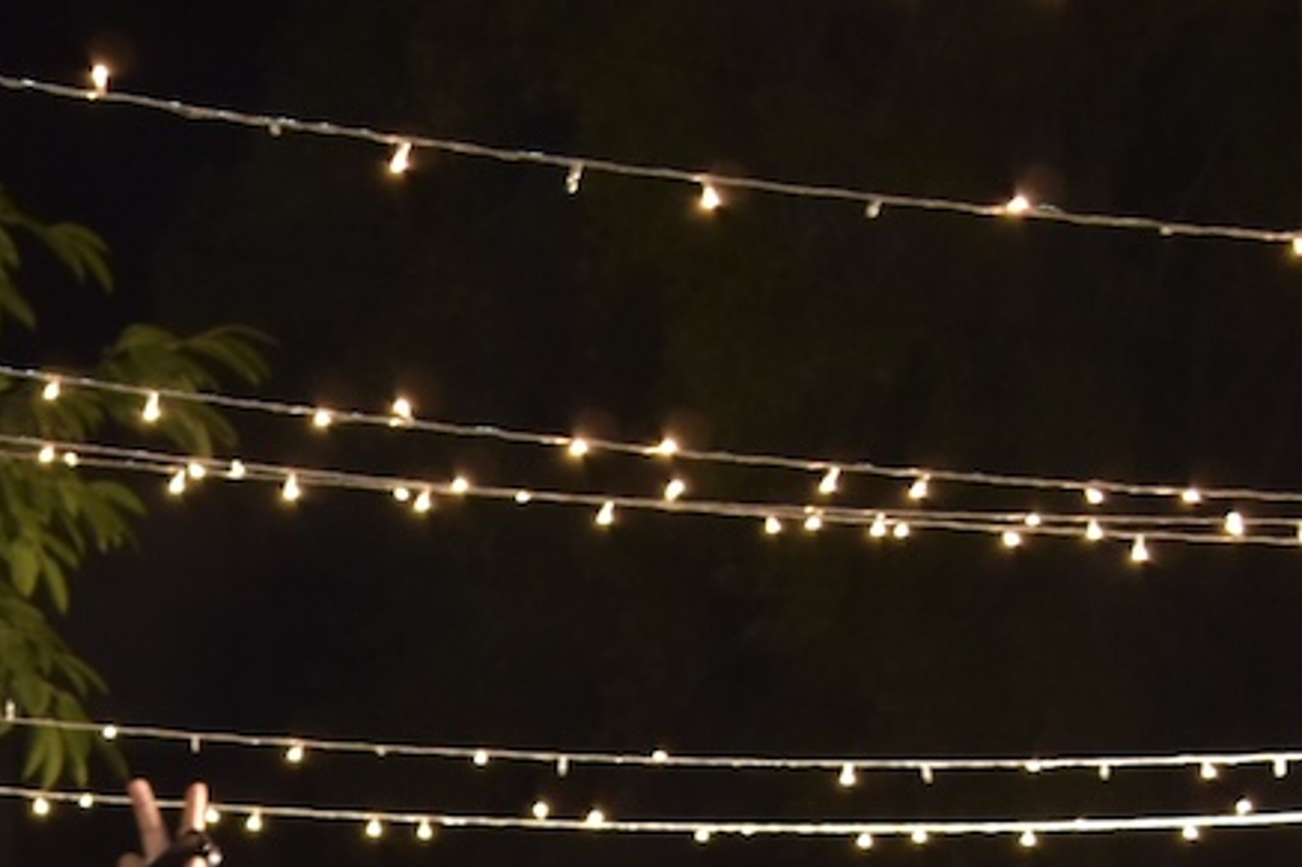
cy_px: 1870
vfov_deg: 8.2
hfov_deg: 12.0
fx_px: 5712
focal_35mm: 158
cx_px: -1031
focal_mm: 24
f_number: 3.8
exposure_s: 1/30
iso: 640
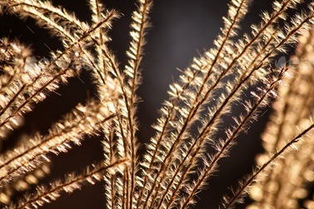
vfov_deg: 2.7
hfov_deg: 4.0
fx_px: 4507
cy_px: 102
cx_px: 185
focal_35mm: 517
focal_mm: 220
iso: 125
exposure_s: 1/1250
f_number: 5.3
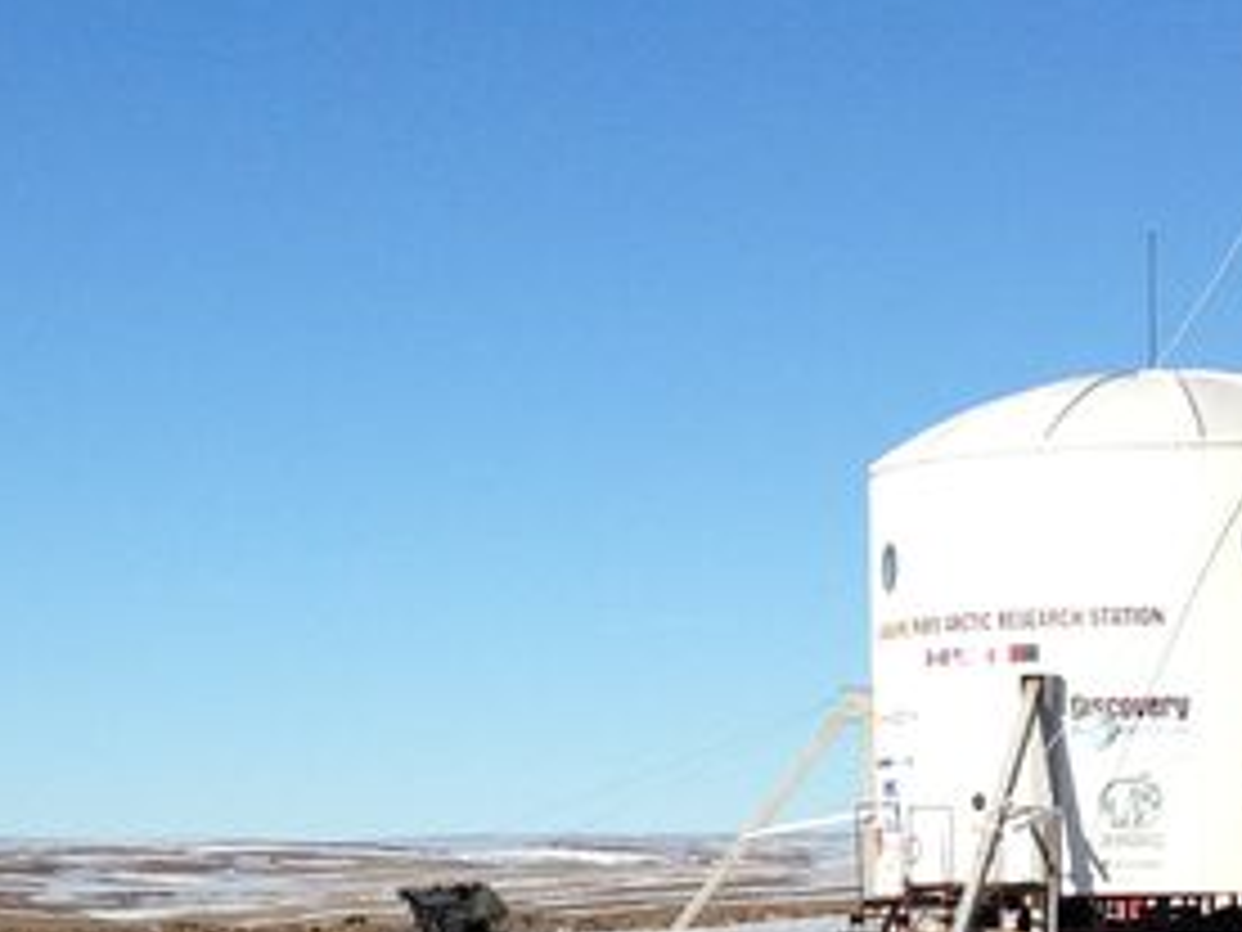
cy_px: 1018
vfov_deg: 12.6
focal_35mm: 116
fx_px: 4162
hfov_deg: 17.0
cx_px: 616
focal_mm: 4.13
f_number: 2.4
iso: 50
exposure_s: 1/2358
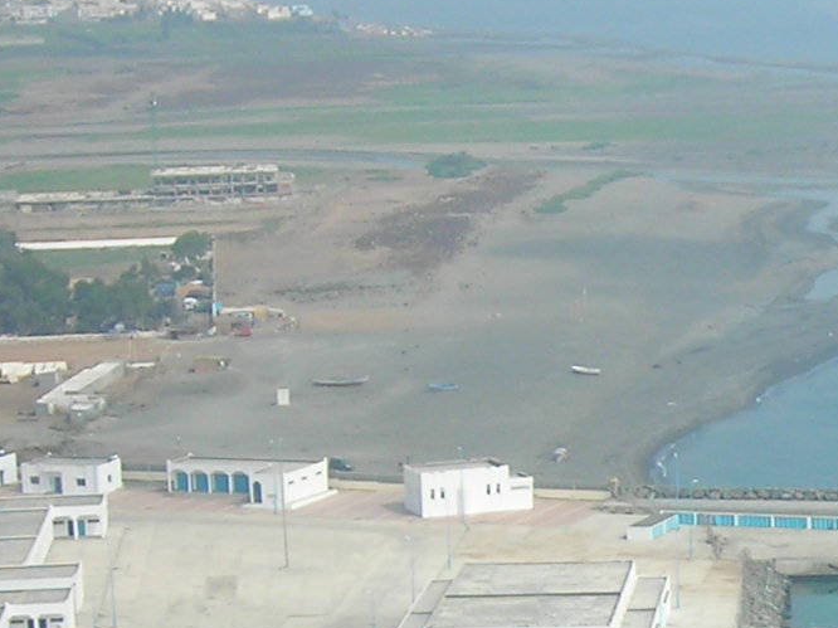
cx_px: 1098
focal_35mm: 148
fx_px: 3582
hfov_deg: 12.9
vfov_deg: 9.8
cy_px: 882
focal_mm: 6.3
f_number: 6.4
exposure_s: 1/175
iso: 50
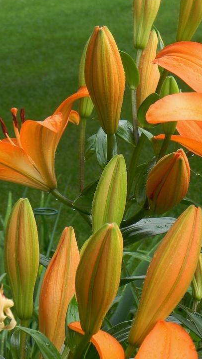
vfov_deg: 15.9
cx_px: 249
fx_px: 1287
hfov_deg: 8.9
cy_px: 213
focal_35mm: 135
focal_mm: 12.2
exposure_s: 1/58.6
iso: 80
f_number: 4.3
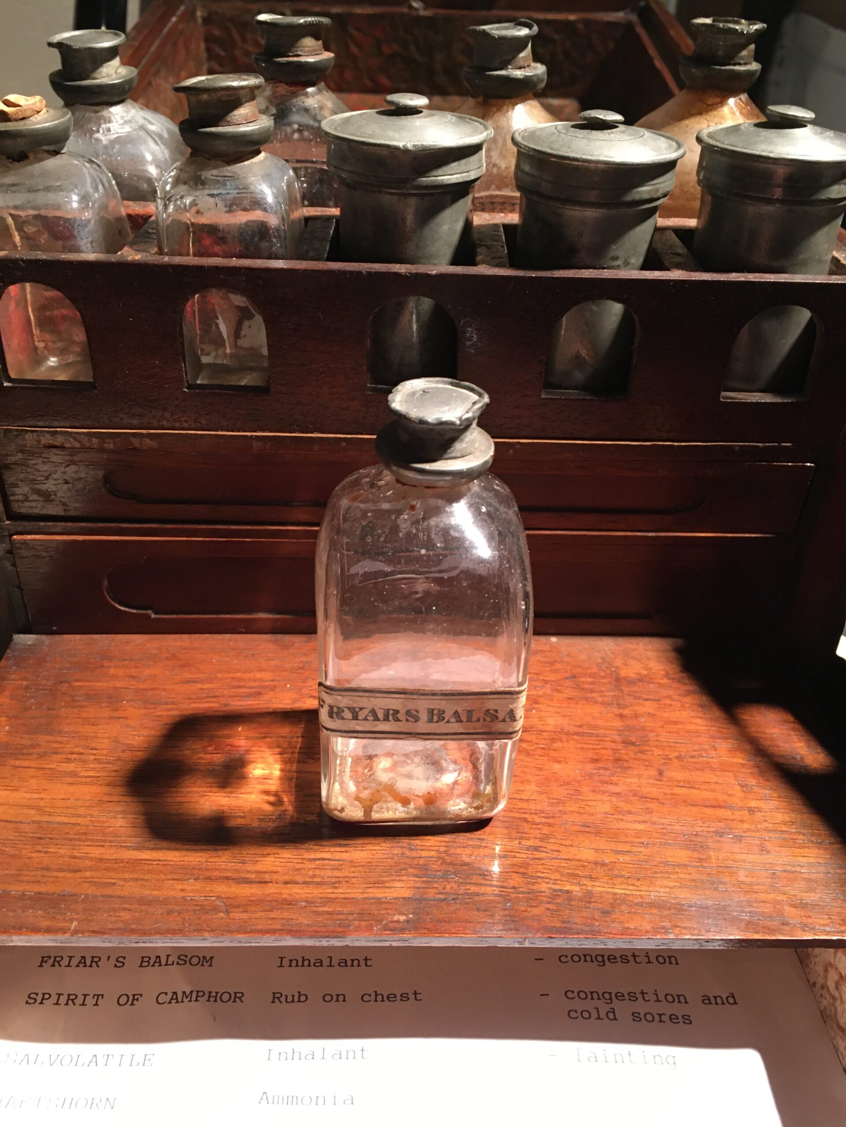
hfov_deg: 48.2
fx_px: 945
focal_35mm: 29
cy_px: 564
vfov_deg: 61.7
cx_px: 423
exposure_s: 1/33
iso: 160
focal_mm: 4.15
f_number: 2.2
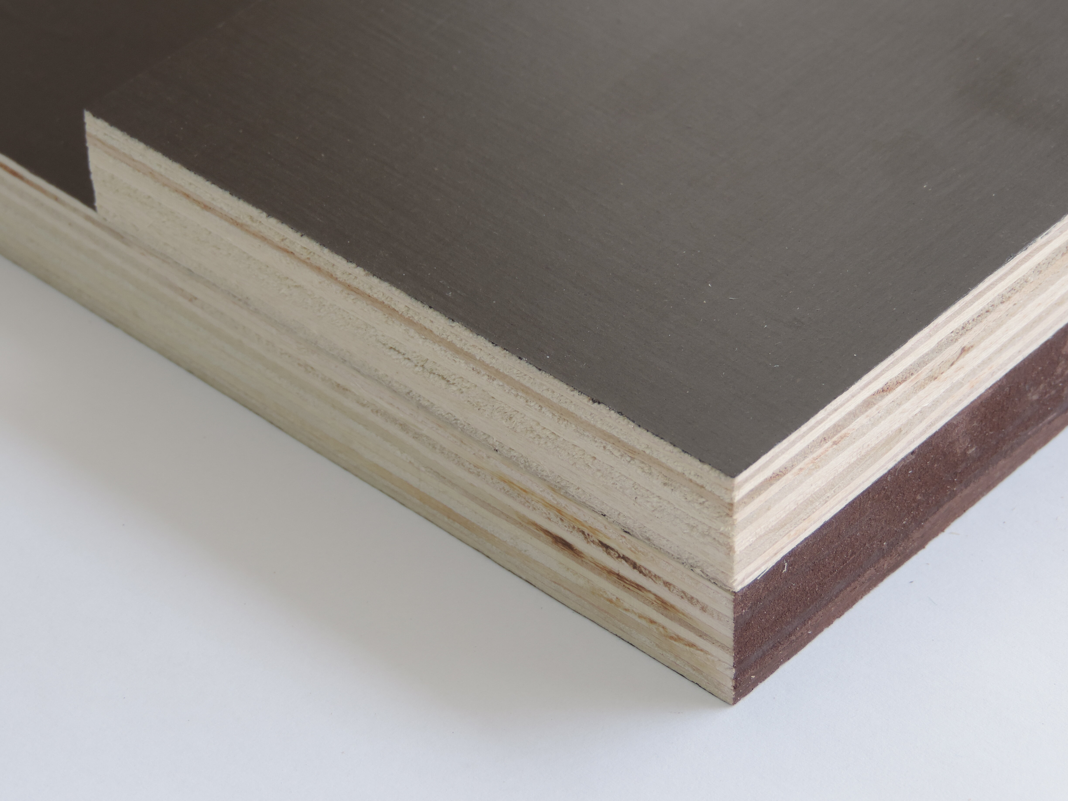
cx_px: 534
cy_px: 400
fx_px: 3702
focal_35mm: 120
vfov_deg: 12.3
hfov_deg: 16.4
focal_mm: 21.4
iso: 80
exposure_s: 1/50
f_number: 4.2
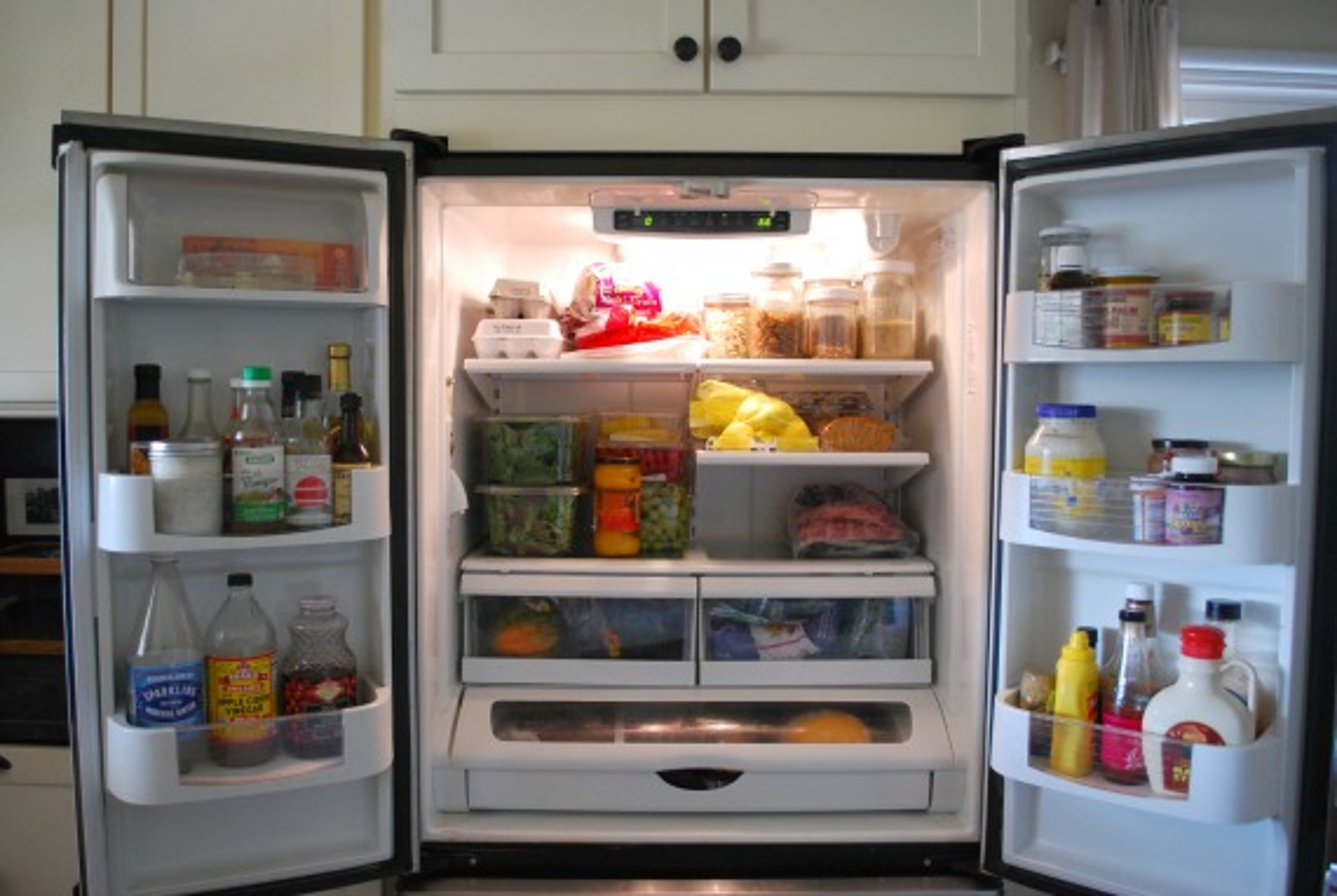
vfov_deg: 48.1
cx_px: 668
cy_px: 448
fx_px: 1004
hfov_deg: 67.3
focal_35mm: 27
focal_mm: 18
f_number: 3.8
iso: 720
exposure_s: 1/30
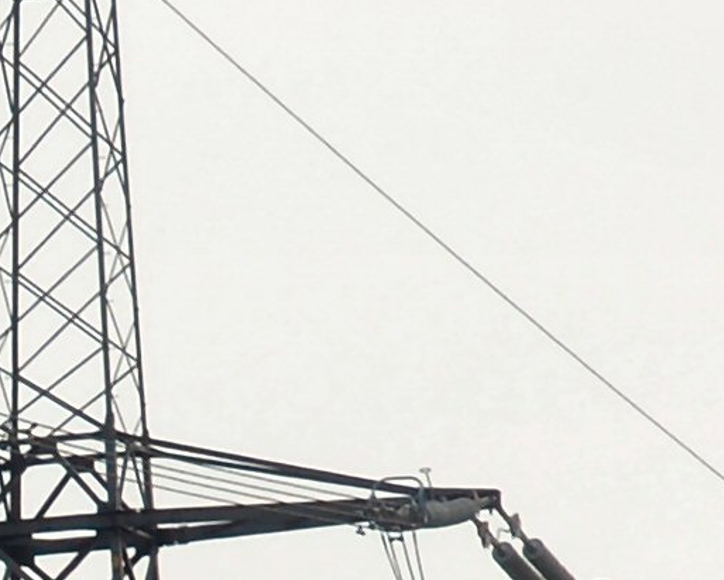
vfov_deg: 1.8
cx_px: -1181
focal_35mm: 866
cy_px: 1314
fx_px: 18562
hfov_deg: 2.2
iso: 200
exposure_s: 1/125
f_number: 22
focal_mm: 105
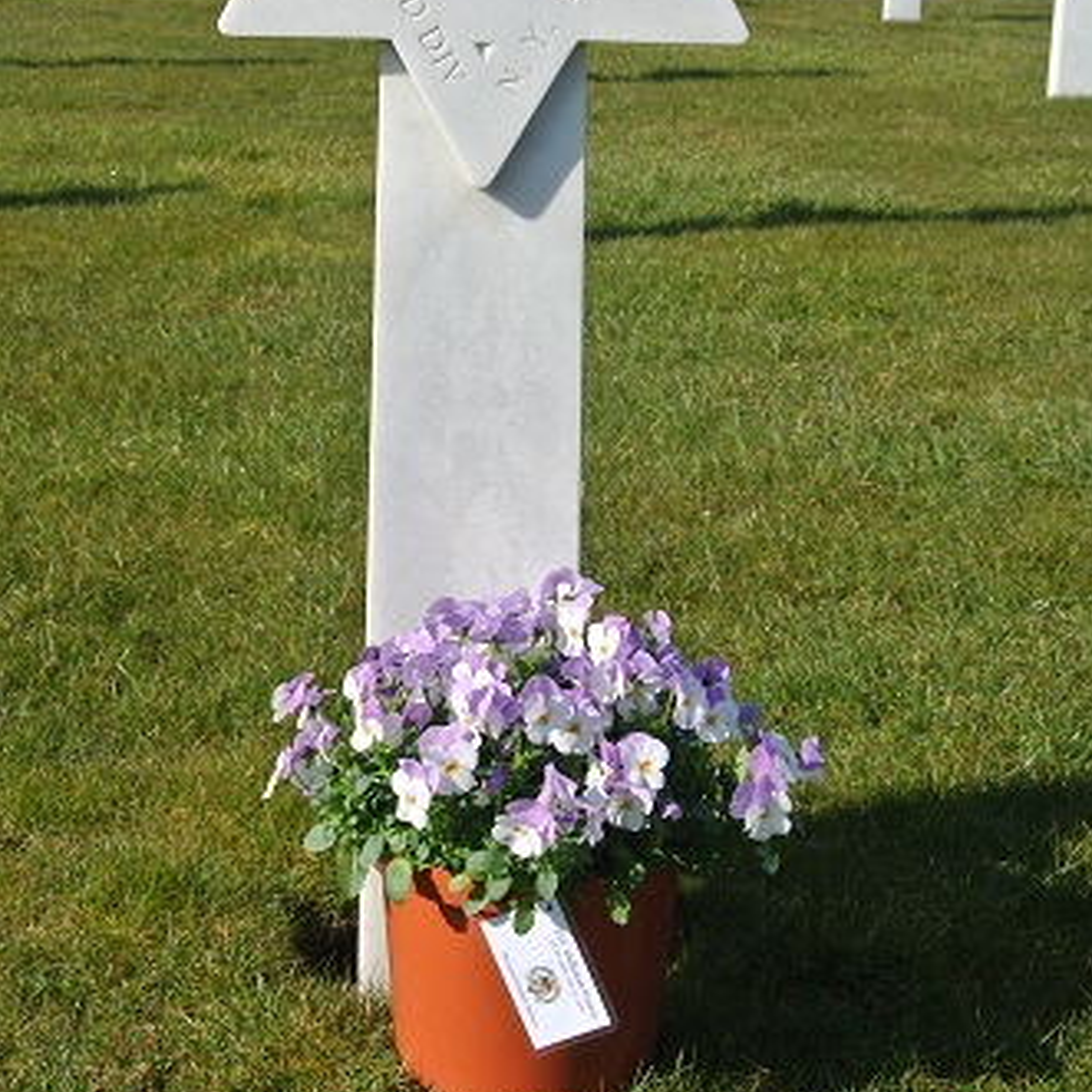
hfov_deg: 27.3
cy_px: 327
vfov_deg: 27.1
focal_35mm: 63
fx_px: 2248
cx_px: 548
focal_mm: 18.2
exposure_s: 1/500
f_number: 5.6
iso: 100
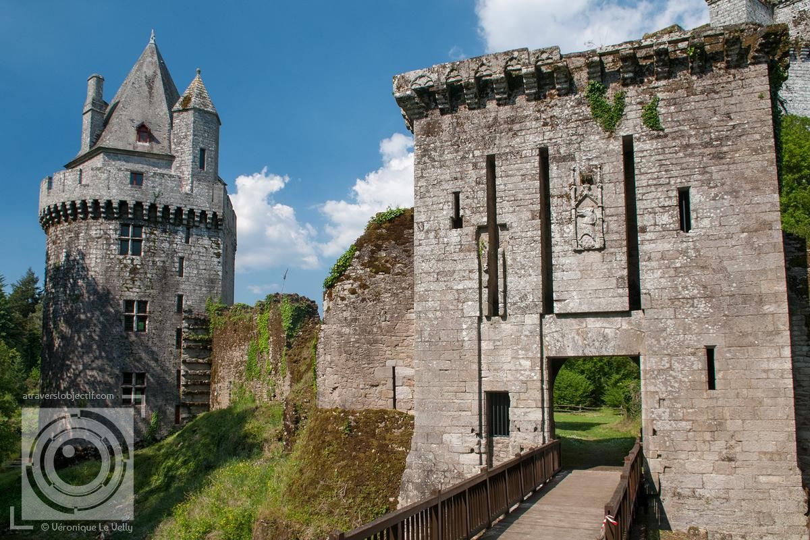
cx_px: 405
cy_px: 270
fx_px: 574
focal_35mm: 26
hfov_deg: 70.4
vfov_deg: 50.4
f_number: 8
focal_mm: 17
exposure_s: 1/400
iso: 400
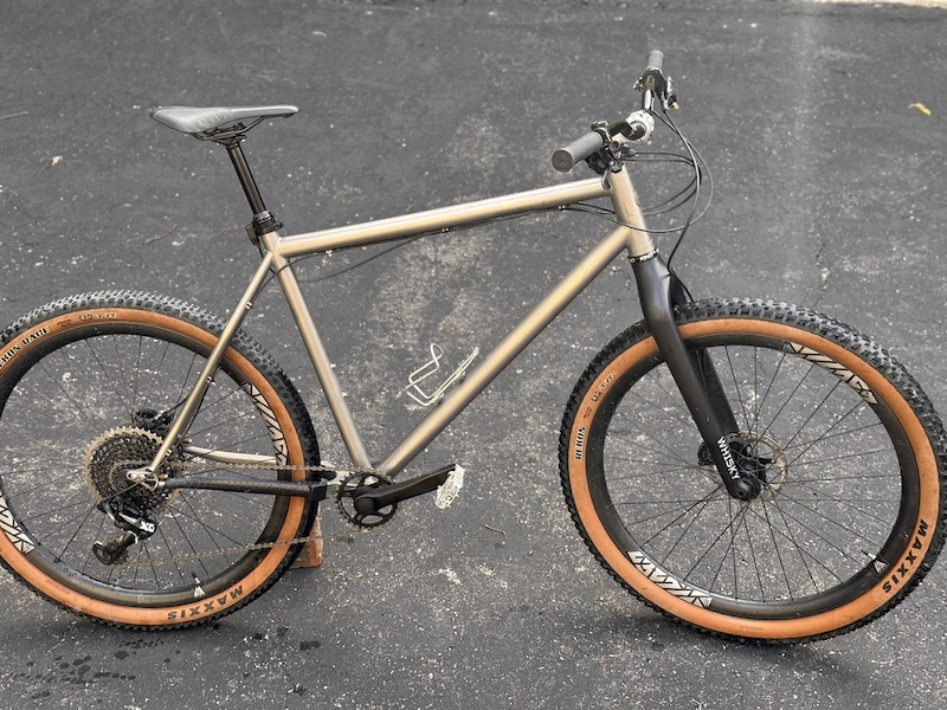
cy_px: 355
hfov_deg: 39.7
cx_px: 474
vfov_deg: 30.3
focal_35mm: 48
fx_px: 1313
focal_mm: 6.76
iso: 64
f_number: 1.78
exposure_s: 1/309
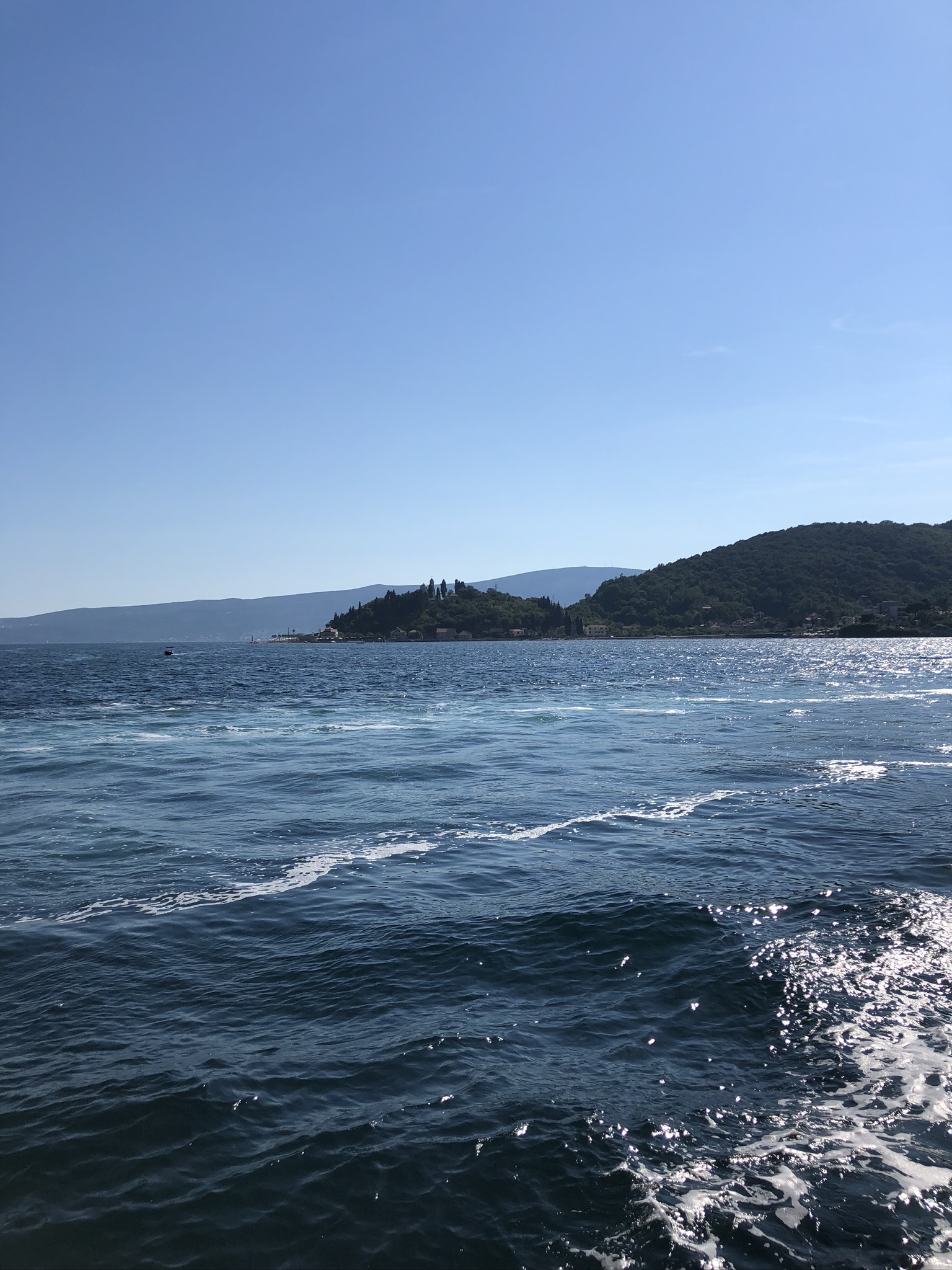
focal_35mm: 28
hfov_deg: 49.7
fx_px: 1027
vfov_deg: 63.4
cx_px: 476
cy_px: 635
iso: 25
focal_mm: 4
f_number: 1.8
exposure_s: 1/5405
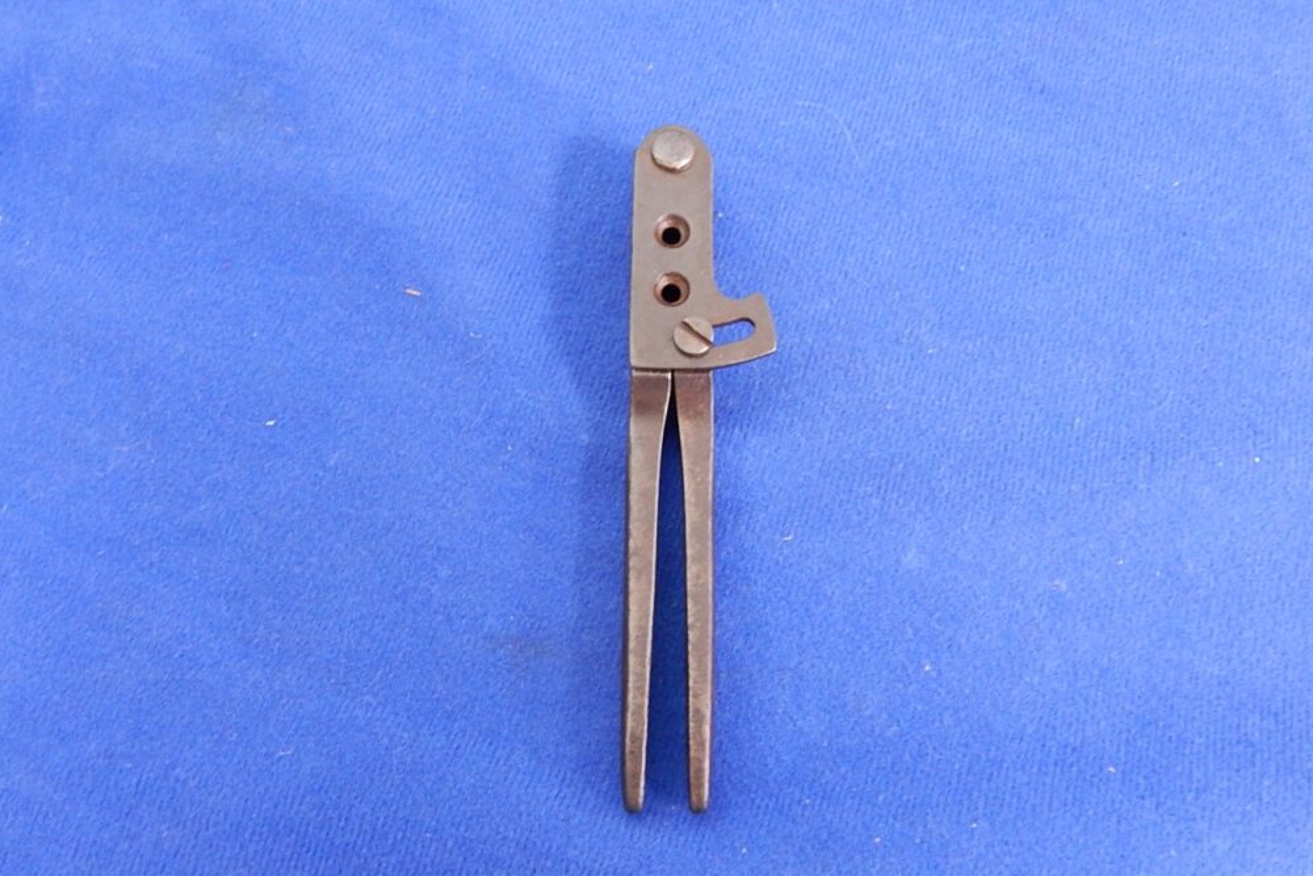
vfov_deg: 39.9
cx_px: 653
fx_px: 1204
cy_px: 395
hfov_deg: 57.2
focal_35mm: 33
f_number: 3.2
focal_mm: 5.6
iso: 560
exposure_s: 1/8
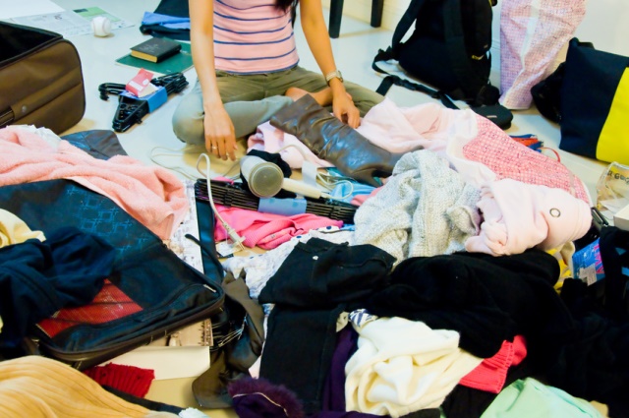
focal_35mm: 42
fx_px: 733
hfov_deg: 46.5
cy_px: 209
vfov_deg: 31.8
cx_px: 314
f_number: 7.1
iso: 2800
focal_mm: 28
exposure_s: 1/15
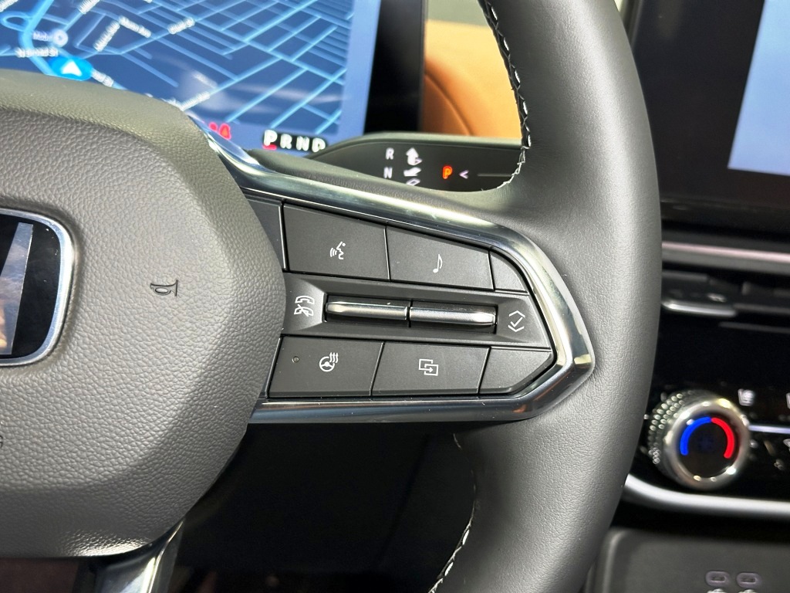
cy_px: 296
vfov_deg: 30.3
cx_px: 395
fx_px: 1095
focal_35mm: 48
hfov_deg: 39.7
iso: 500
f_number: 1.78
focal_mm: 6.86
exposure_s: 1/40
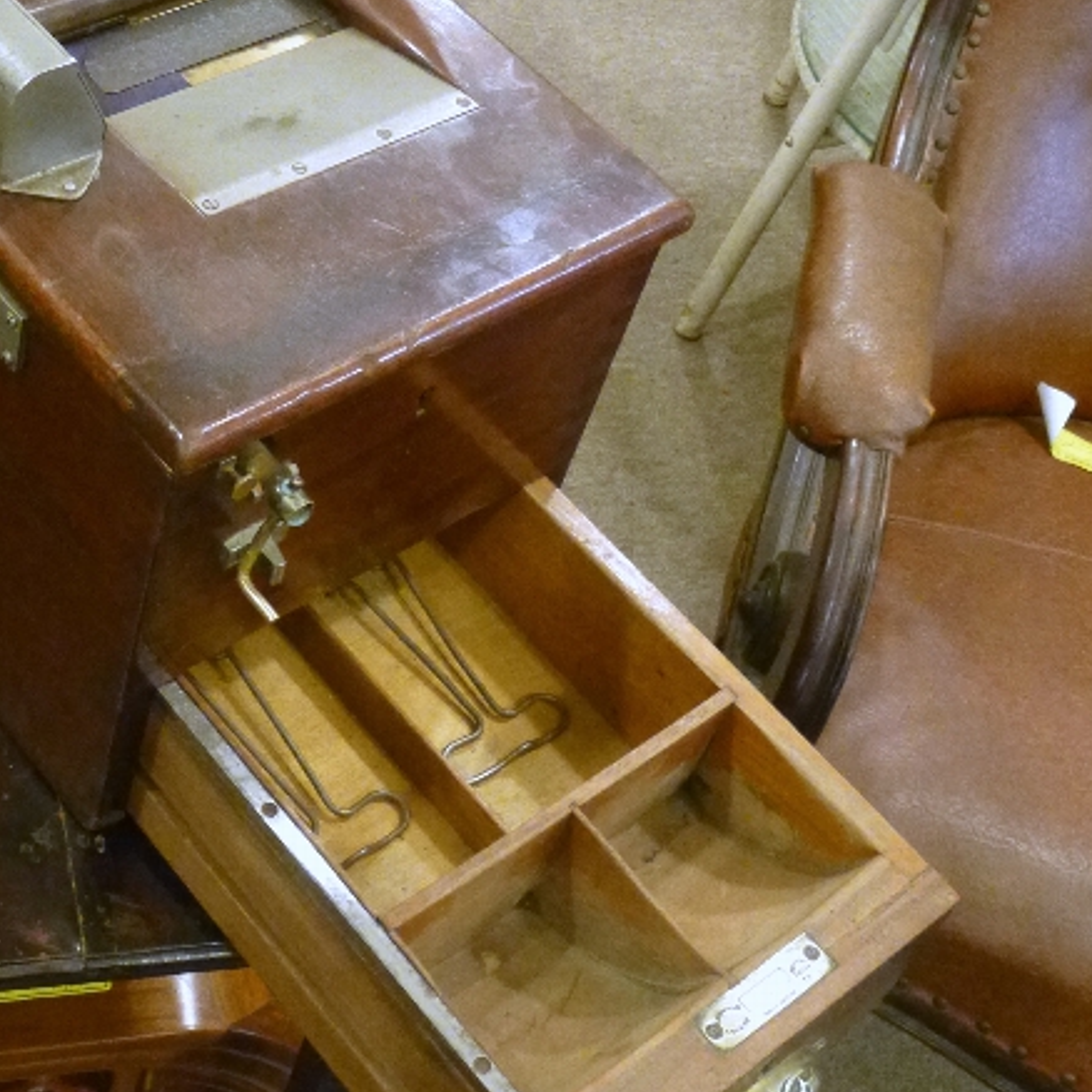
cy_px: 327
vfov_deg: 28.3
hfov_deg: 28.3
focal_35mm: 60
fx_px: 2141
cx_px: 300
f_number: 3.6
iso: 800
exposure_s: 1/10
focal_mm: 5.9
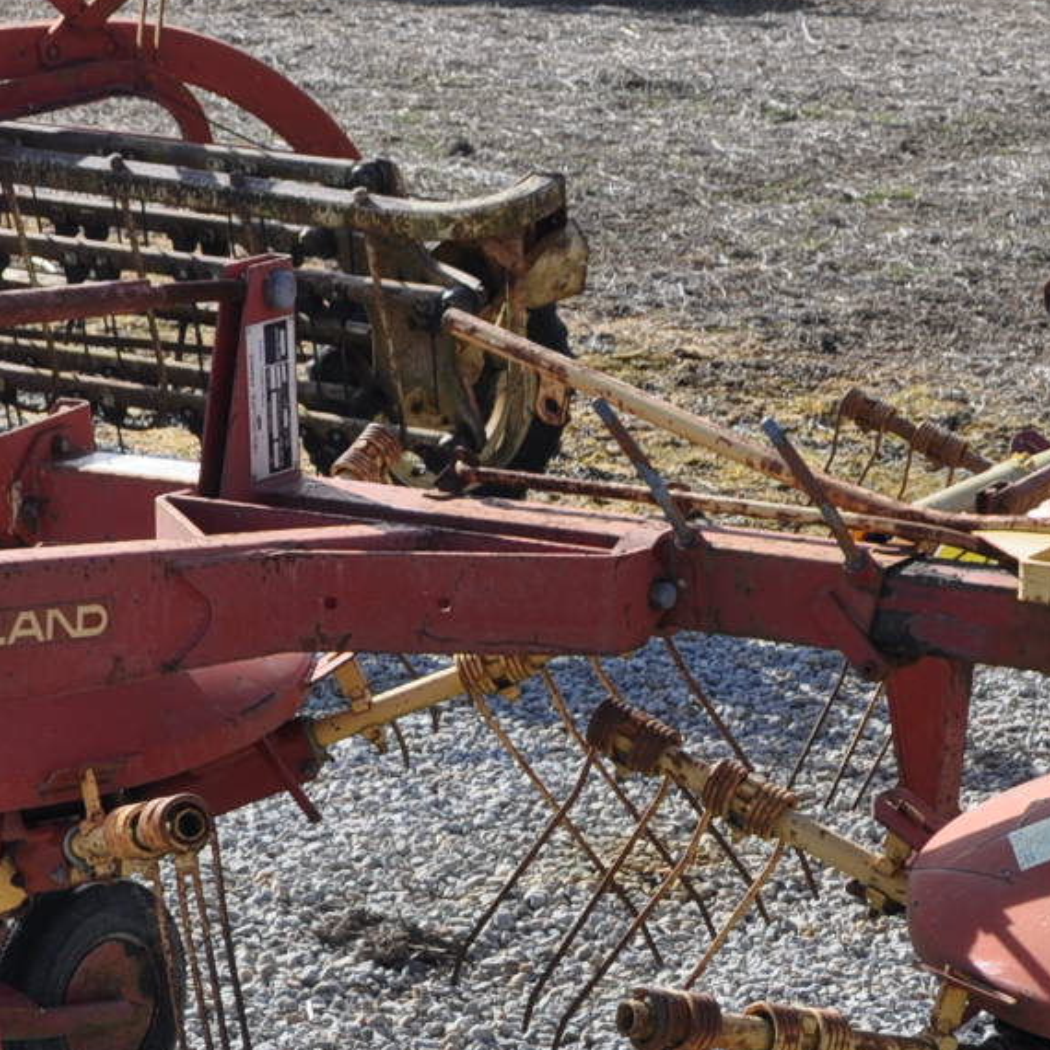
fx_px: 3947
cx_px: 617
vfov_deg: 14.8
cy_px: 1137
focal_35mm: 115
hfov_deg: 15.1
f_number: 8
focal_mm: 24
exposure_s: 1/250
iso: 200
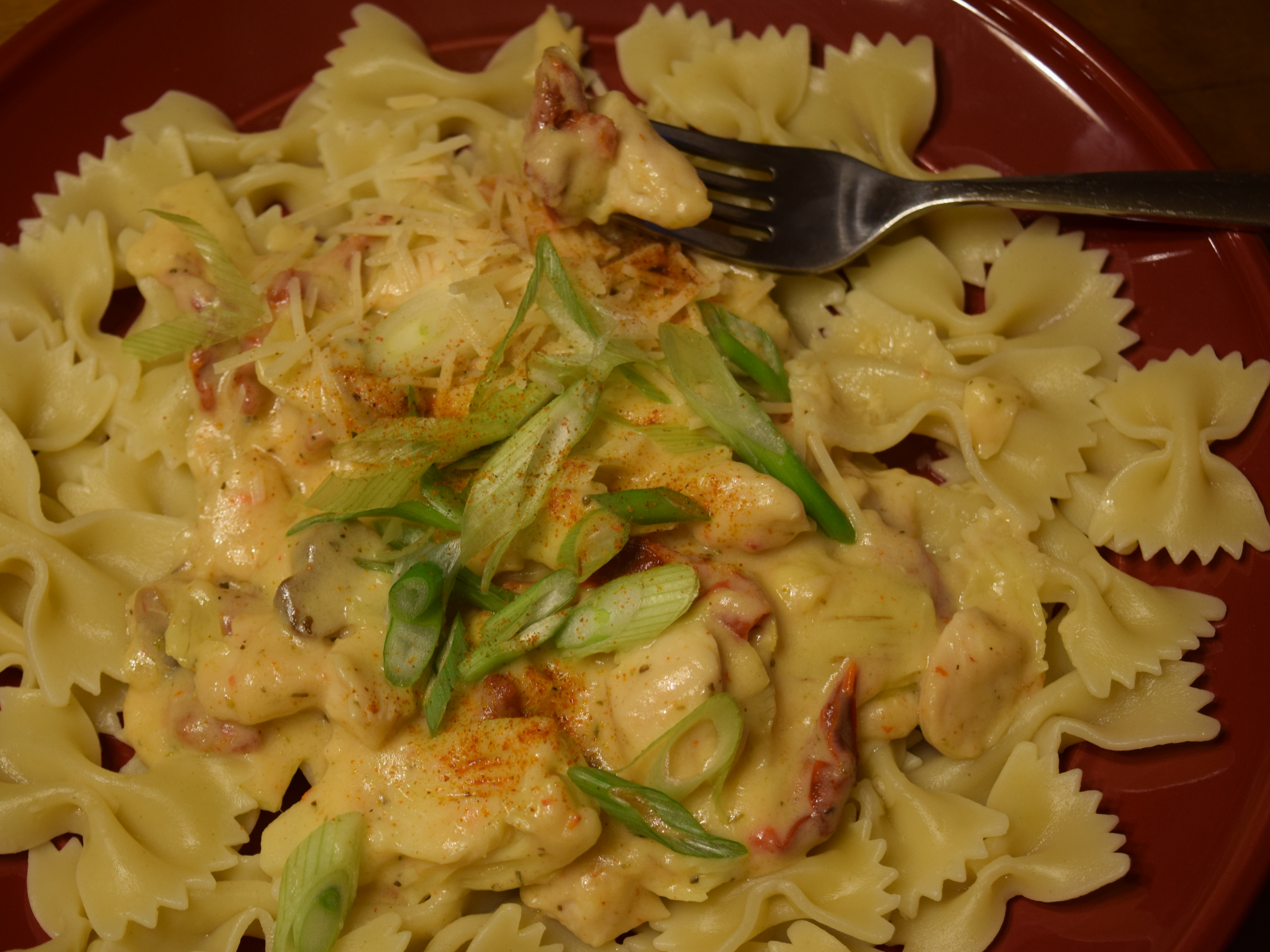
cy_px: 486
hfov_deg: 25.0
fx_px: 2862
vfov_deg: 18.9
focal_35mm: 78
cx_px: 585
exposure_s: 1/60
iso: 640
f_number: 5
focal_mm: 46
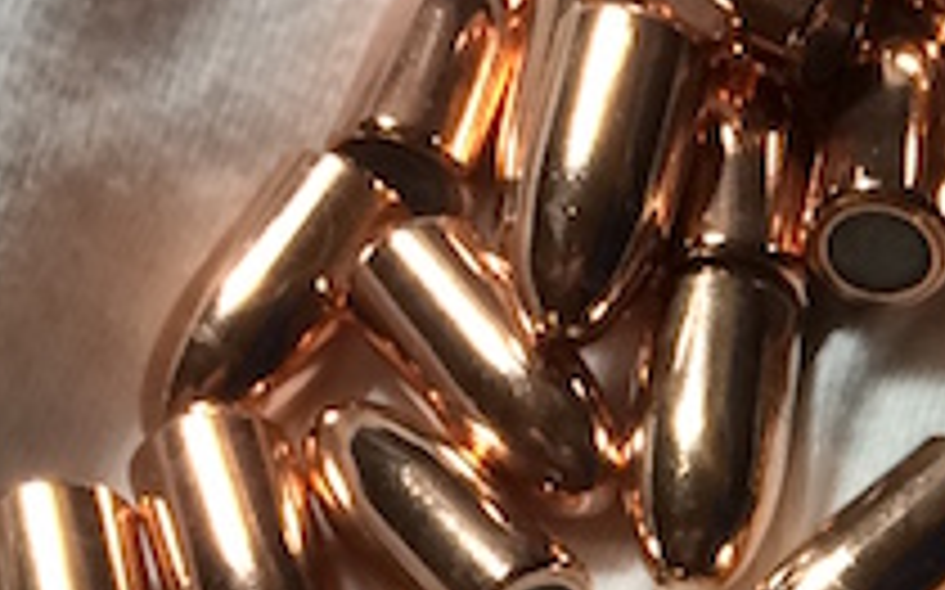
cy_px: 653
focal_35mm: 88
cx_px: 1210
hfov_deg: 21.4
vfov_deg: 14.5
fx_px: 2265
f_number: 2.2
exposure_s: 1/30
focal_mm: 4.15
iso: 40
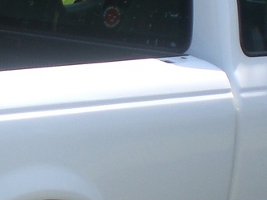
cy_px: 156
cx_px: -52
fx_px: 1425
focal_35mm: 185
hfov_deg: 10.5
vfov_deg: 8.0
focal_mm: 6.3
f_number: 3.1
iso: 50
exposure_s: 1/320
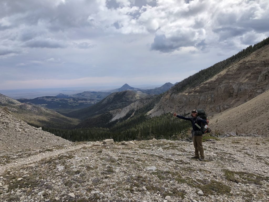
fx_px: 218
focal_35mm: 28
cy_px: 101
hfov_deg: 63.4
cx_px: 134
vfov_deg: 49.7
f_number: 1.8
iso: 20
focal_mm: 3.99
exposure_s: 1/1869
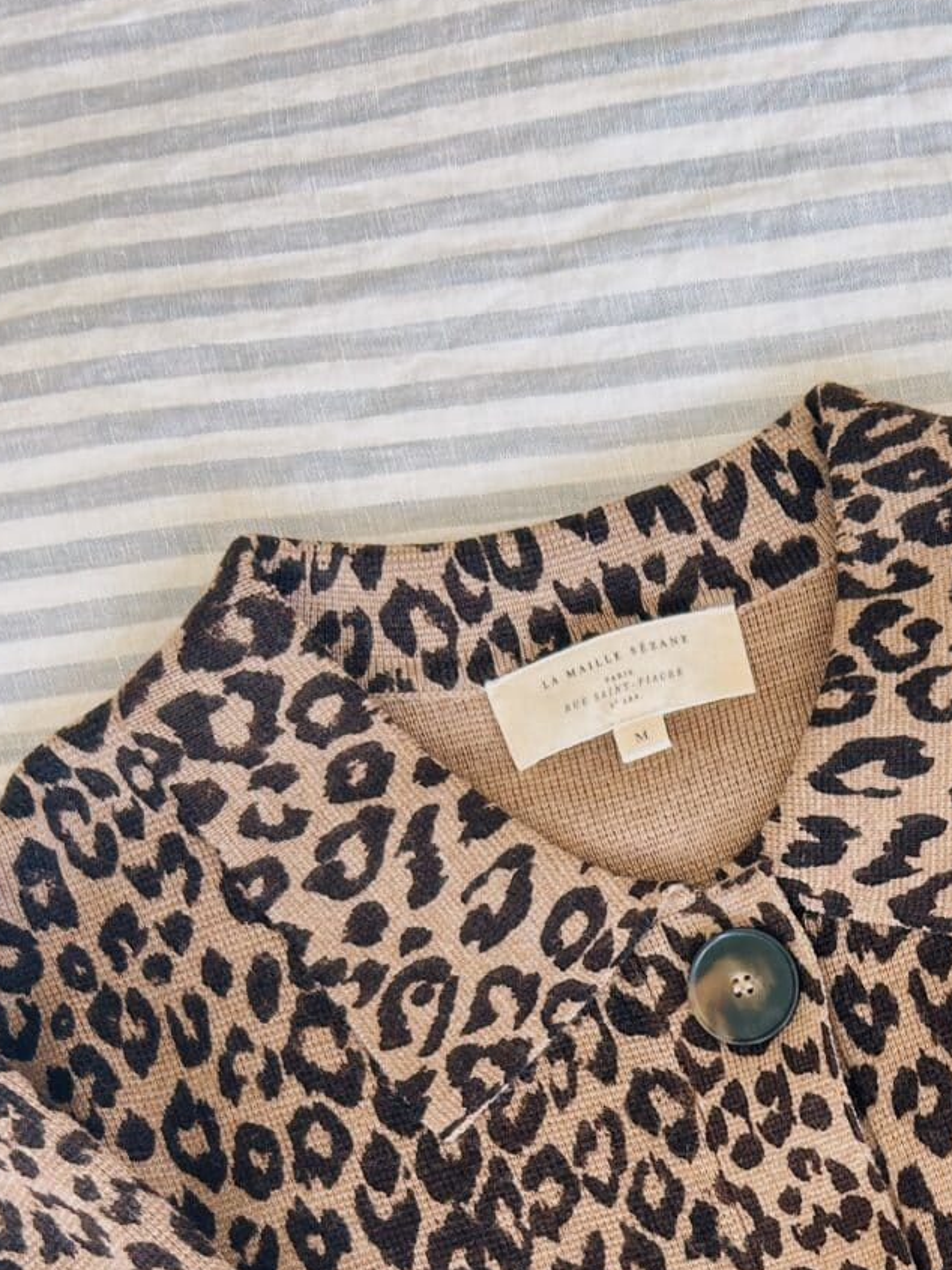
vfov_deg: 27.8
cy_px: 1432
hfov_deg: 22.3
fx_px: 2310
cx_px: 969
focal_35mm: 63
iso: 64
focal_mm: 5.7
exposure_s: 1/121
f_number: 1.5
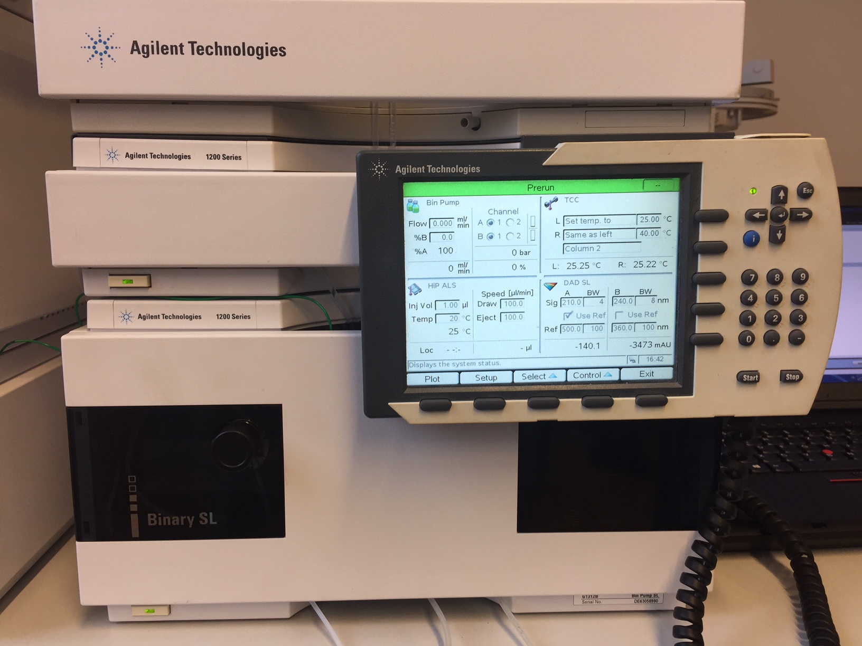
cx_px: 431
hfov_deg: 61.7
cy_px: 323
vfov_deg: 48.2
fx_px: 722
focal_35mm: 29
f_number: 2.2
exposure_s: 1/50
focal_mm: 4.15
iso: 40
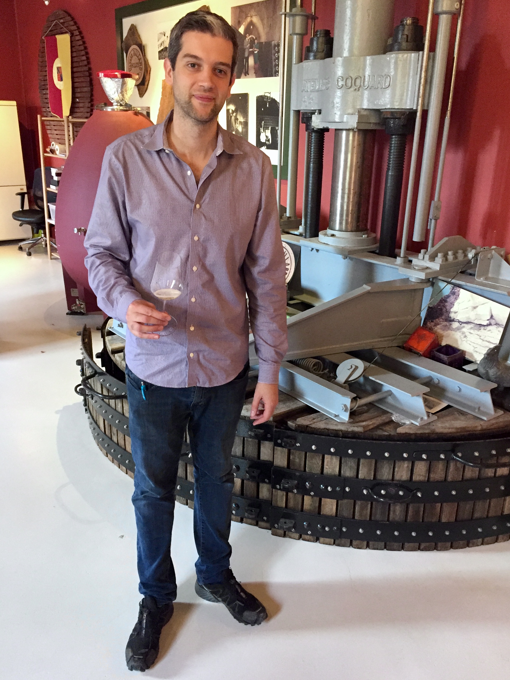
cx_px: 255
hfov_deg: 46.8
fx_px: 589
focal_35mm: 30
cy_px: 349
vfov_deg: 60.0
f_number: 2.2
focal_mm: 4.15
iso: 250
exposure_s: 1/33
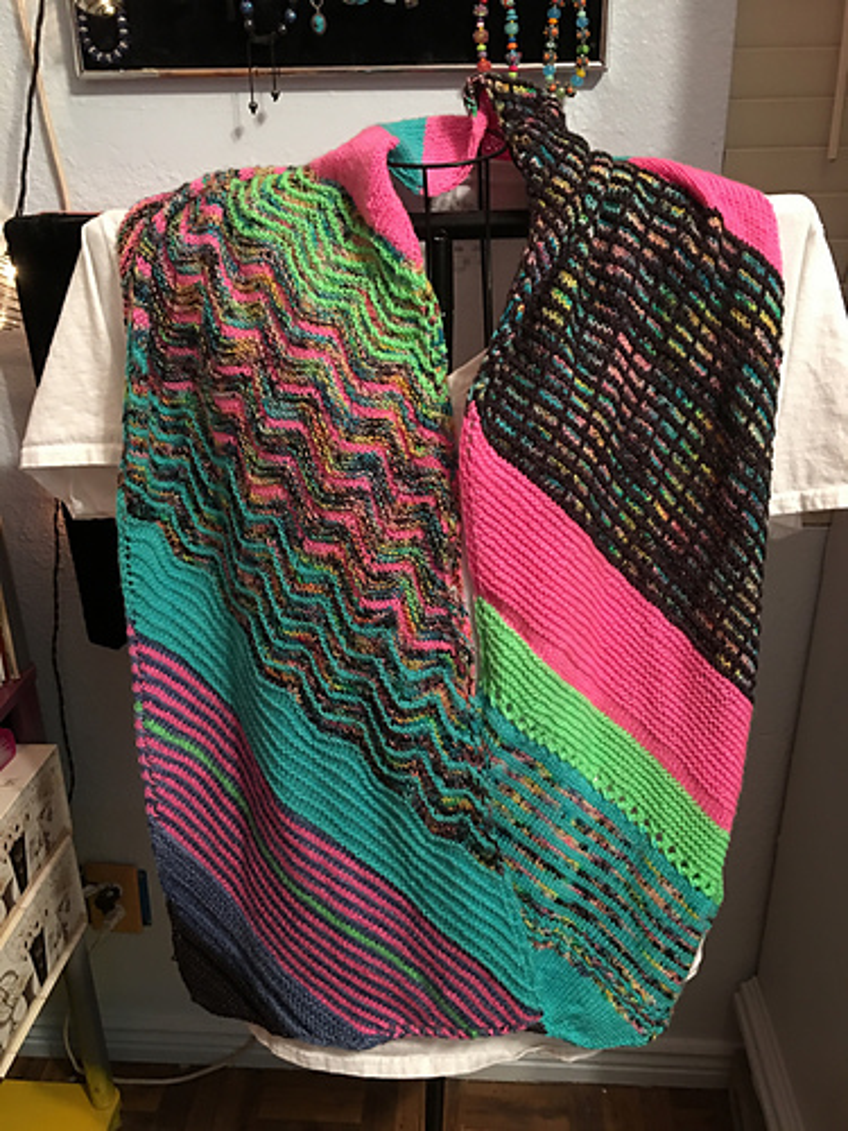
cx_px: 424
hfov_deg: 48.2
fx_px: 947
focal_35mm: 29
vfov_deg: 61.7
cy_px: 566
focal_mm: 4.15
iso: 50
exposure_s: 1/4
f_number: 2.2
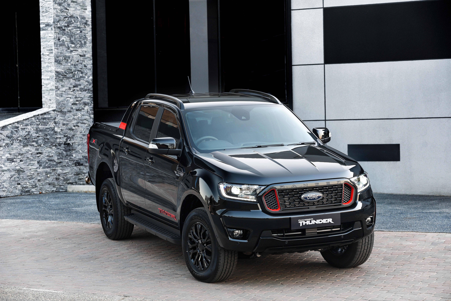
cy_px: 150
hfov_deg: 20.0
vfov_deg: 13.4
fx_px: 1278
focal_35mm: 102
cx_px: 226
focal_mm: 102
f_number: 5.6
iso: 200
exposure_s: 1/6
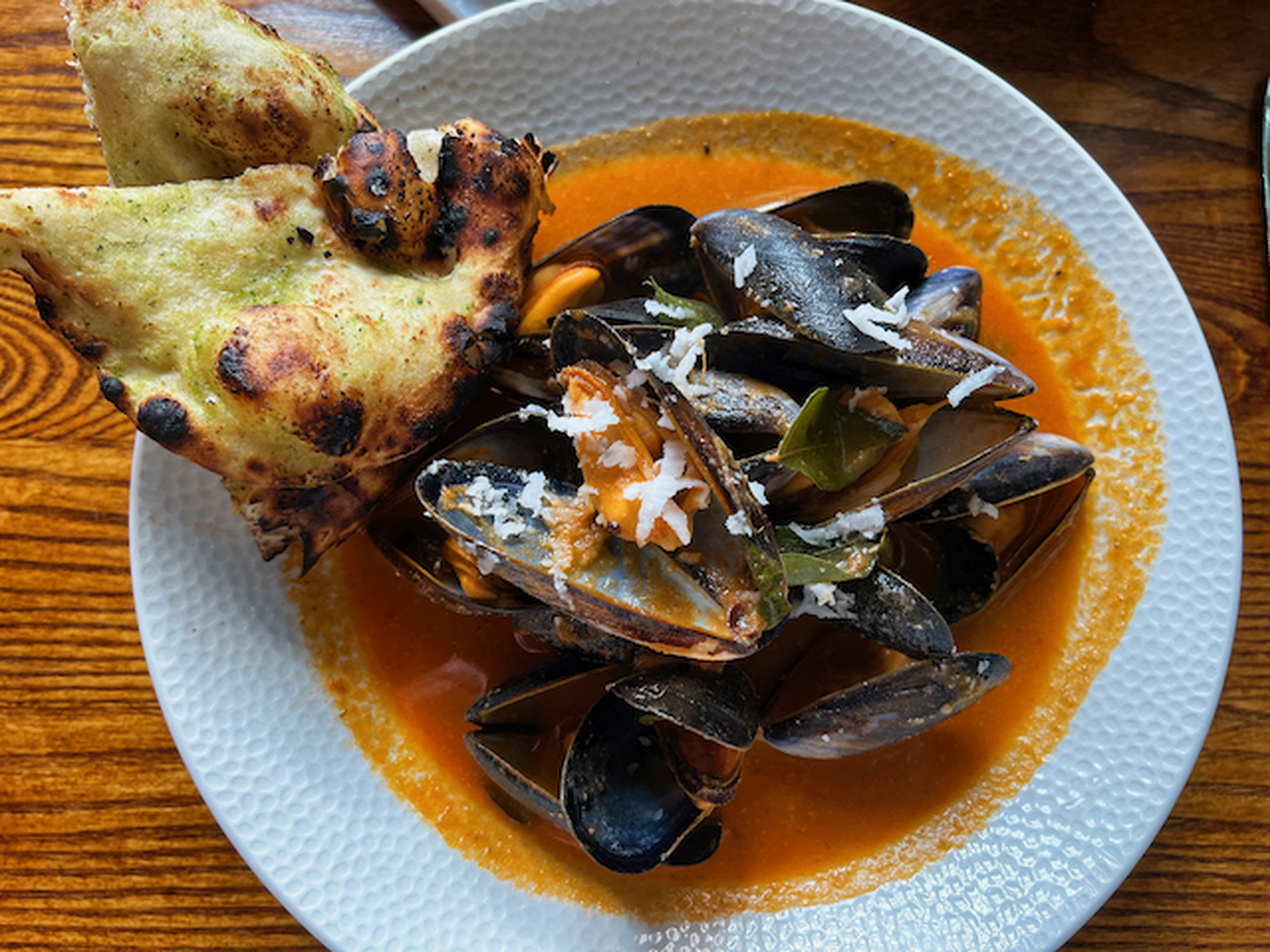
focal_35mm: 26
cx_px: 635
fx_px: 954
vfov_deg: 53.1
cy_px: 476
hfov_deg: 67.3
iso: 100
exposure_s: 1/100
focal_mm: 5.7
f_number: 1.5
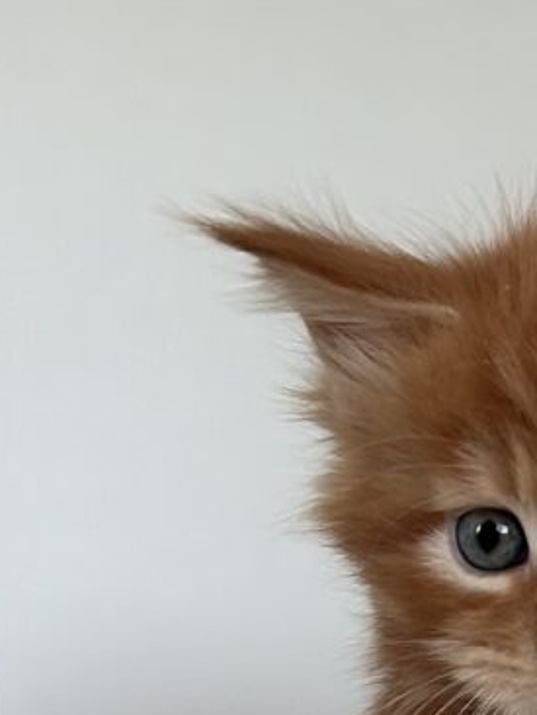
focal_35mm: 109
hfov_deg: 12.3
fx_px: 2252
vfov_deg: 18.0
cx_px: 1006
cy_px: 506
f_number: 1.5
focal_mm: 5.7
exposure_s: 1/121
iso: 100
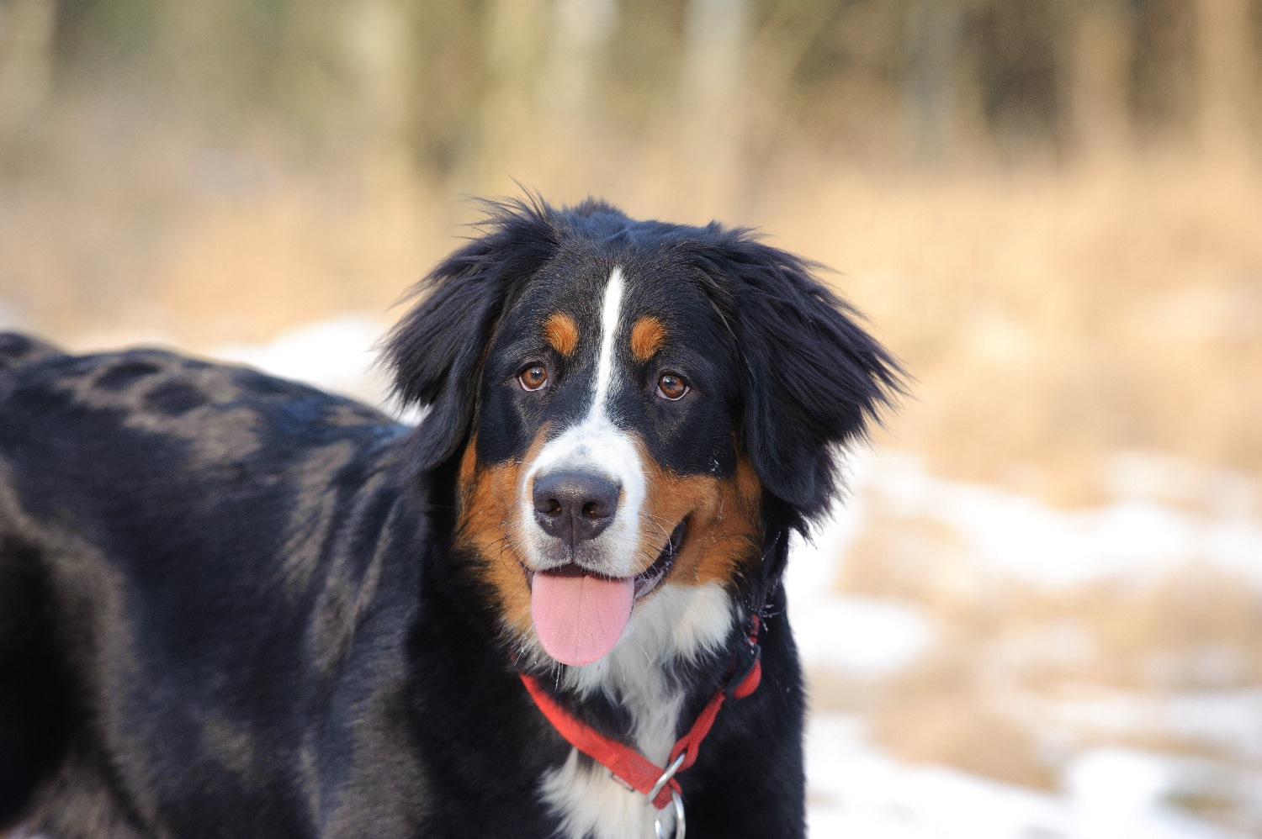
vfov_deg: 6.9
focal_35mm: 200
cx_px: 631
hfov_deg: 10.3
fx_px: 7006
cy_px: 420
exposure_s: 1/250
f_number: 6.3
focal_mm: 200
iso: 640
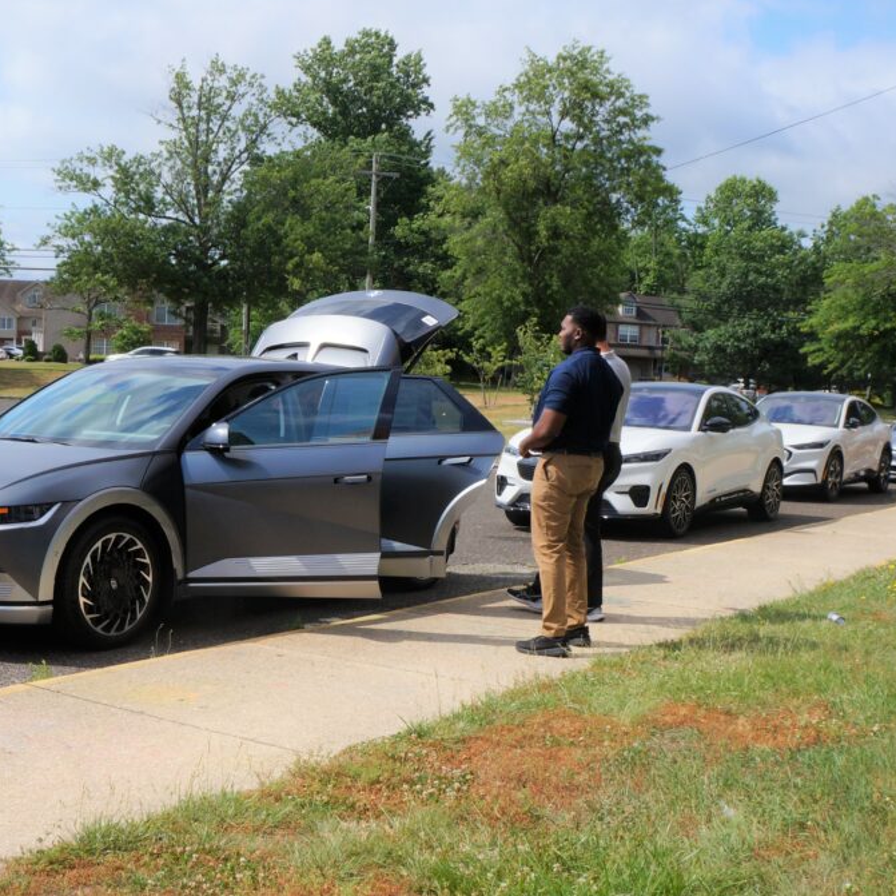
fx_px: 1025
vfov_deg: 47.2
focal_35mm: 35
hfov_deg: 47.2
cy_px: 443
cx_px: 481
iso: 100
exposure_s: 1/125
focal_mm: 18
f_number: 16
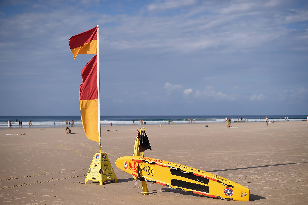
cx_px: 154
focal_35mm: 50
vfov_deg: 27.0
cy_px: 102
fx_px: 428
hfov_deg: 39.6
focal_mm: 50
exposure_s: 1/8000
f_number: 2
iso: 100
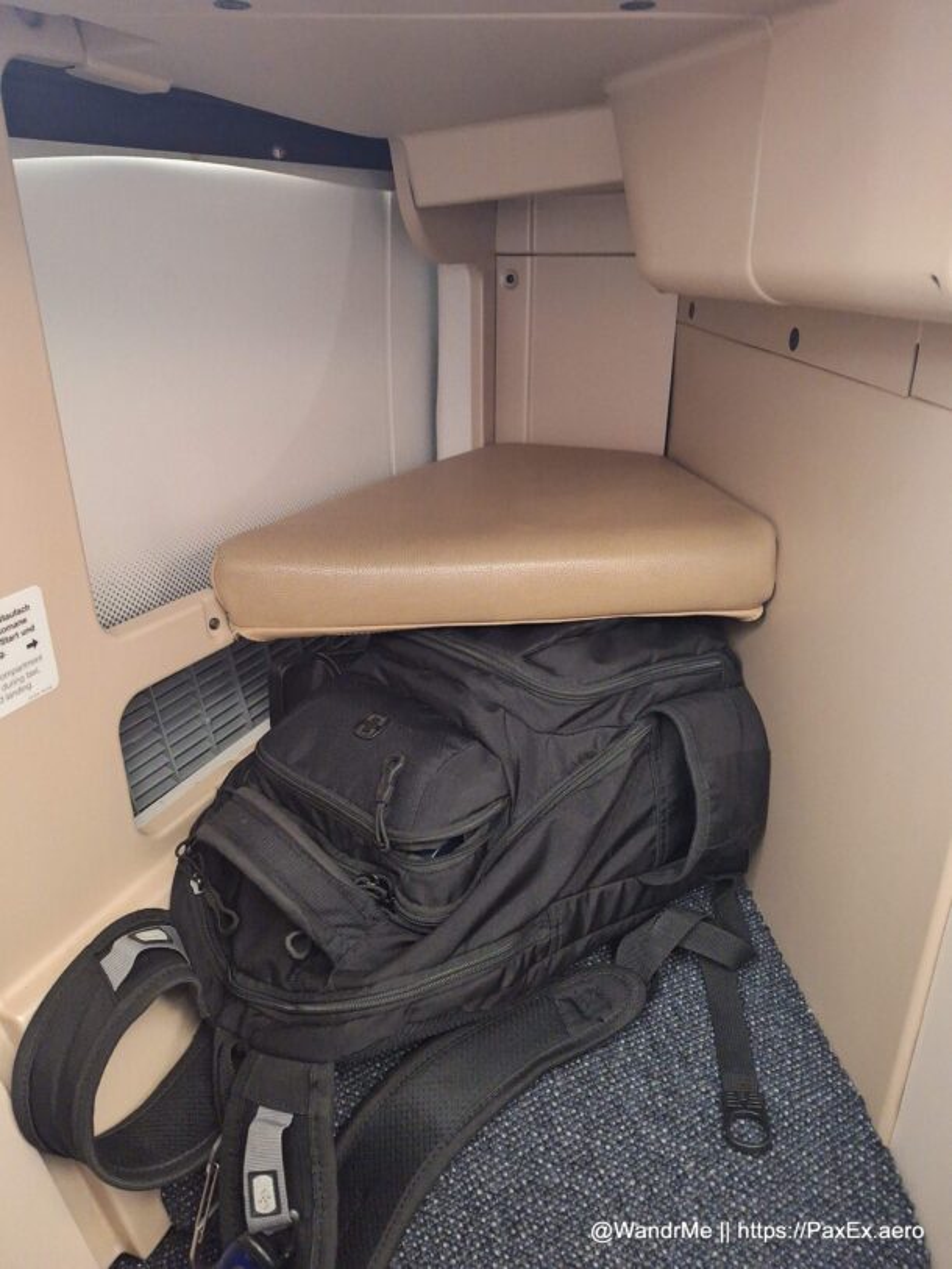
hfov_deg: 58.9
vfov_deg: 73.9
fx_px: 843
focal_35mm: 23
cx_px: 476
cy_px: 634
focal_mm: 5.54
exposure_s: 1/13
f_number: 1.8
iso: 1250
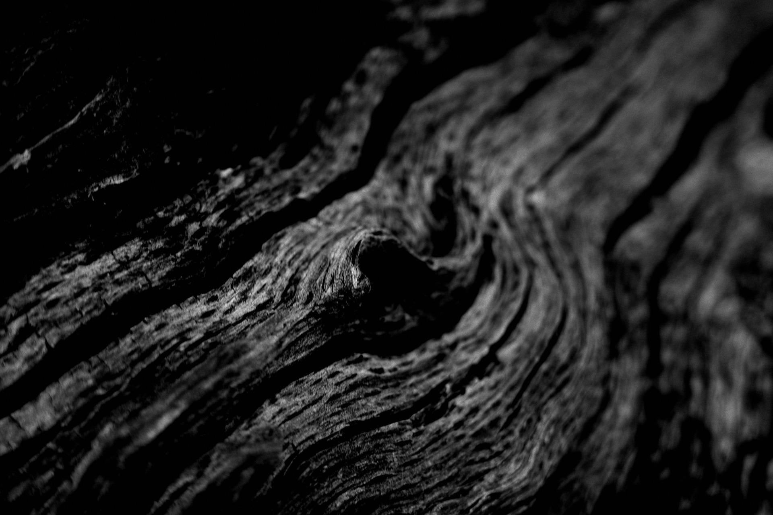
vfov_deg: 33.4
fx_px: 859
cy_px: 258
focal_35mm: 40
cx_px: 386
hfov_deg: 48.5
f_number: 2.8
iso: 100
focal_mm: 26
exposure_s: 1/125
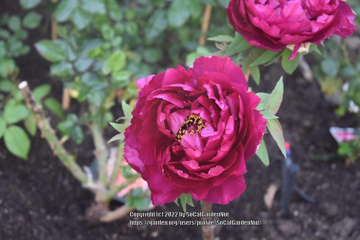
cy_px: 120
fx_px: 825
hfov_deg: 24.6
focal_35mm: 82
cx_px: 180
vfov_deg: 16.6
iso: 800
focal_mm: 55
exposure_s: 1/160
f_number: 5.6
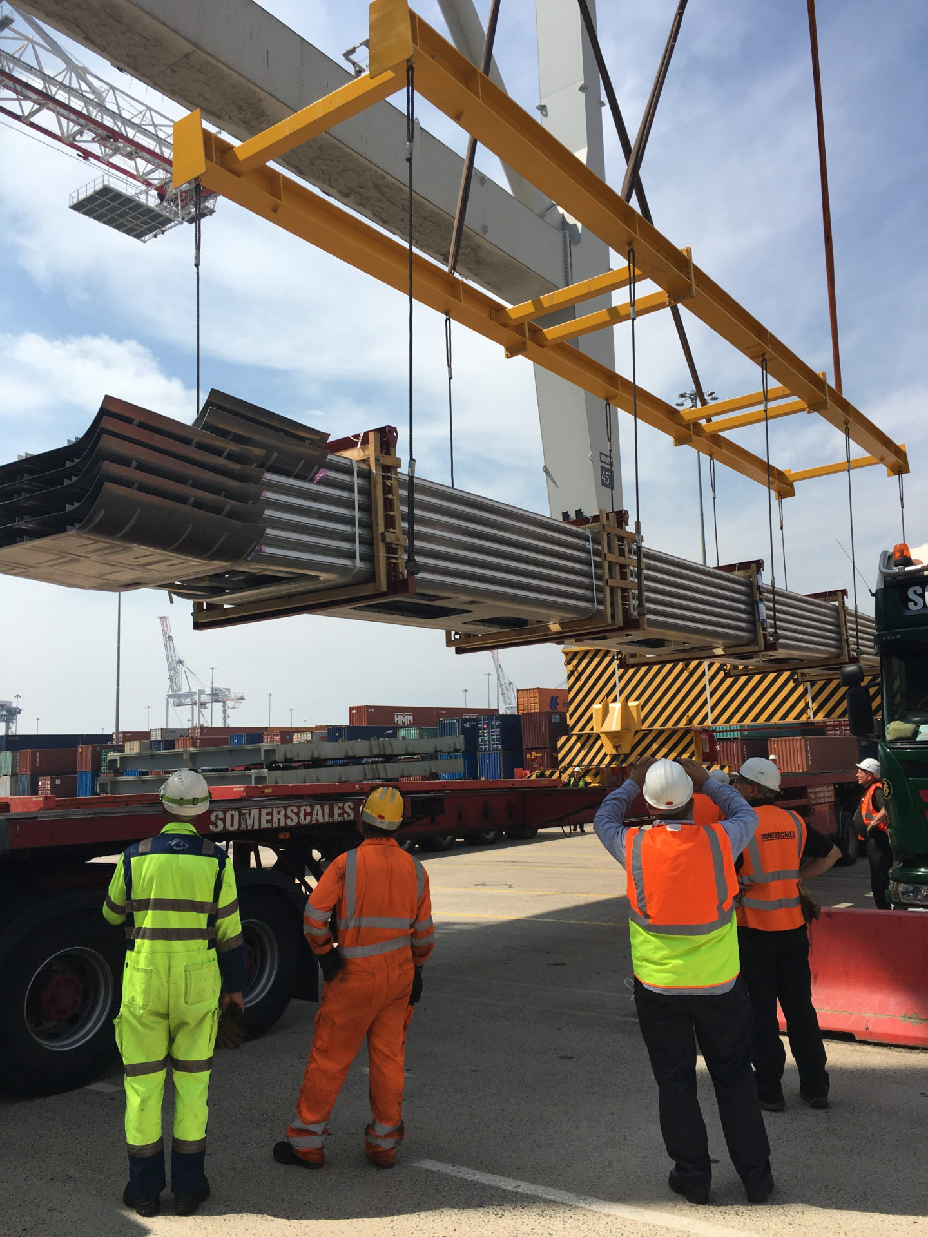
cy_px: 618
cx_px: 464
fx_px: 1037
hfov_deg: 48.2
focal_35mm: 29
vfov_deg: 61.7
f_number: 2.2
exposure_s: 1/2198
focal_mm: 4.15
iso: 25
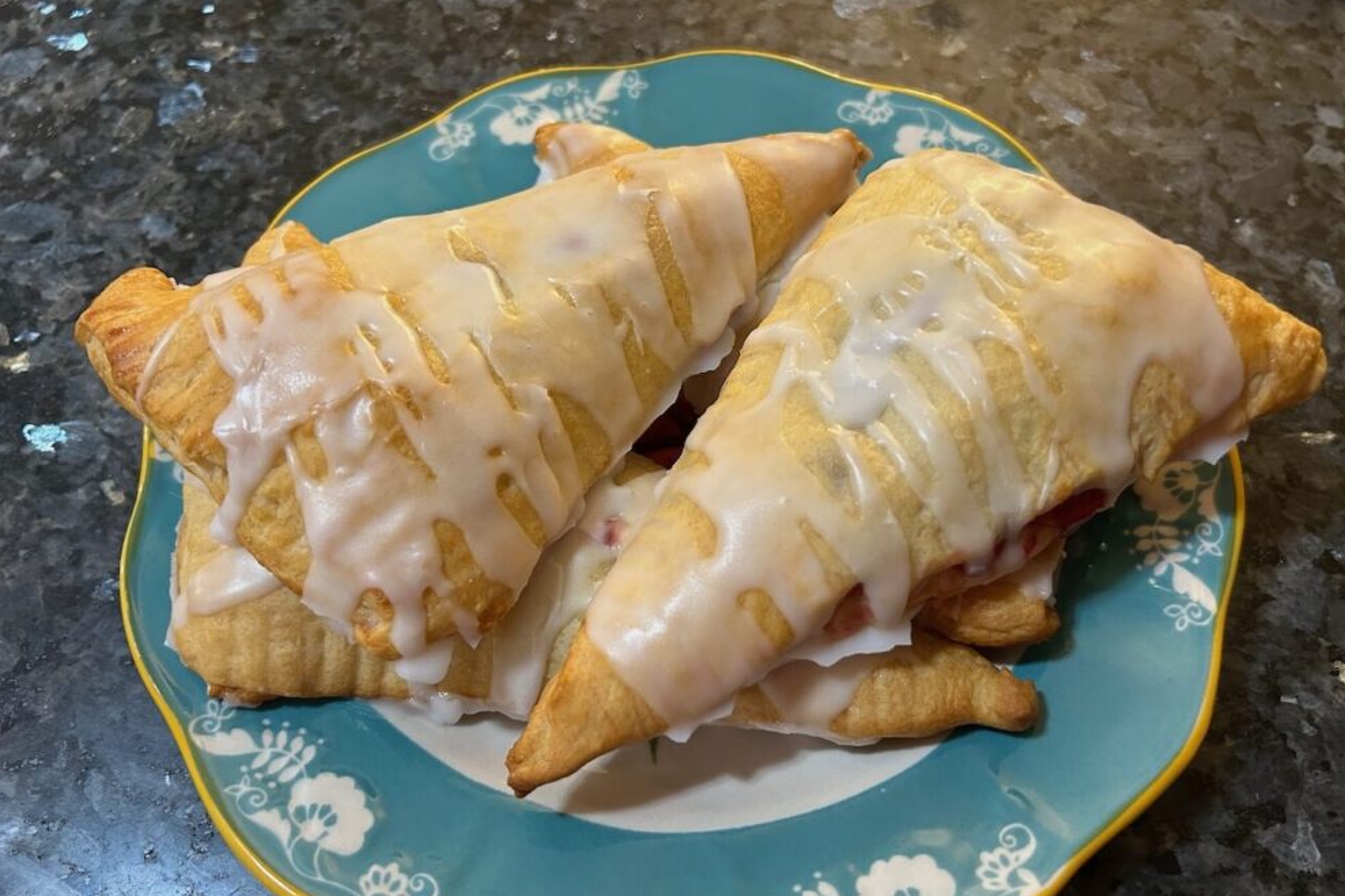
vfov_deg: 46.3
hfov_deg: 65.5
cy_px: 487
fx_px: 1046
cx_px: 688
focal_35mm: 28
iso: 320
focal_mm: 5.7
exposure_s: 1/60
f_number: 1.5
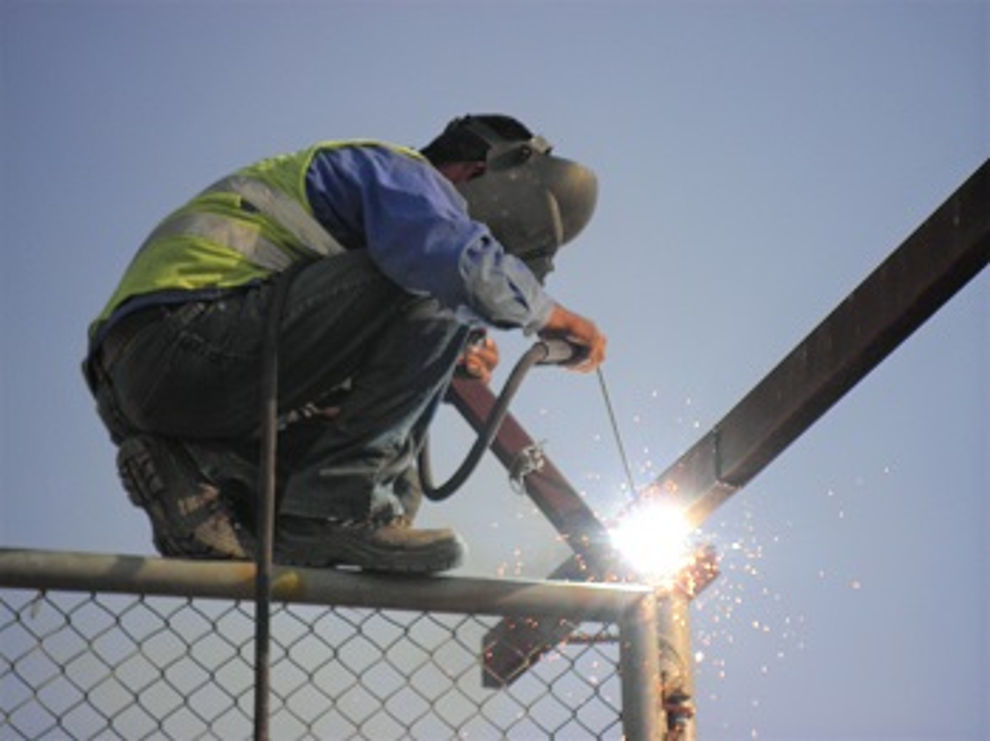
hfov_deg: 19.3
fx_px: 2915
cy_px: 370
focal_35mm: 102
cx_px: 495
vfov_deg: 14.5
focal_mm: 18.3
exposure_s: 1/320
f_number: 5.3
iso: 64
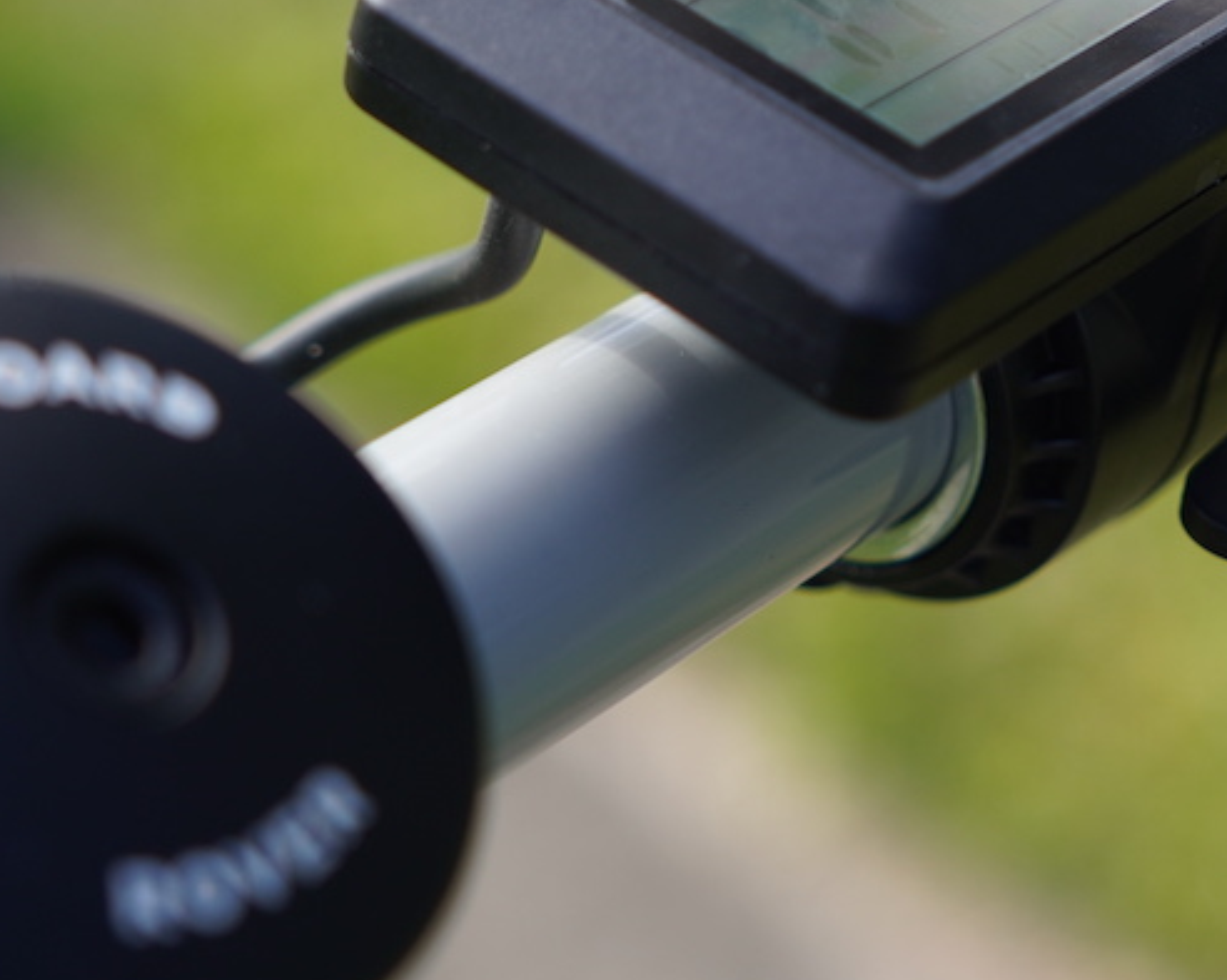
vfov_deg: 11.9
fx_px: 4654
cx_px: 1055
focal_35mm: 128
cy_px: 66
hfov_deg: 14.9
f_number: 3.2
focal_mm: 35
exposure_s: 1/320
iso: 100
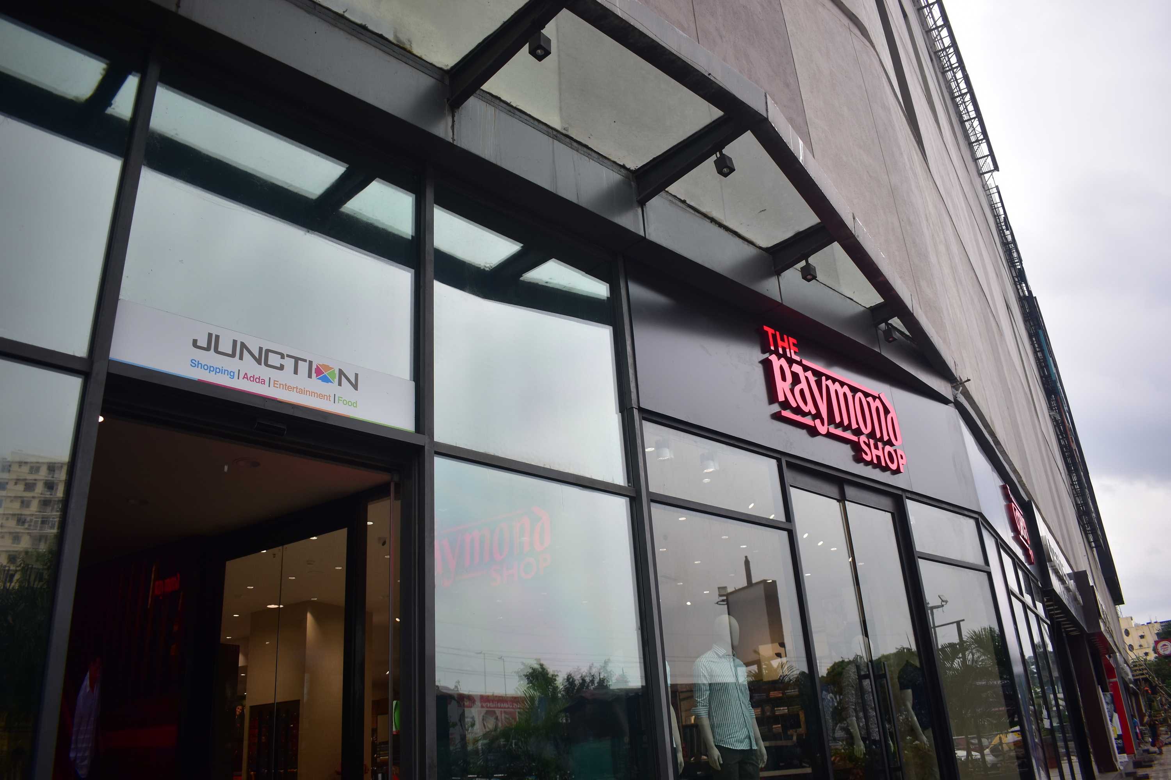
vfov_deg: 47.9
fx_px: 878
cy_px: 390
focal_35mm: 27
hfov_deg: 67.4
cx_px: 586
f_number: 3.5
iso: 200
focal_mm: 18
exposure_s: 1/400
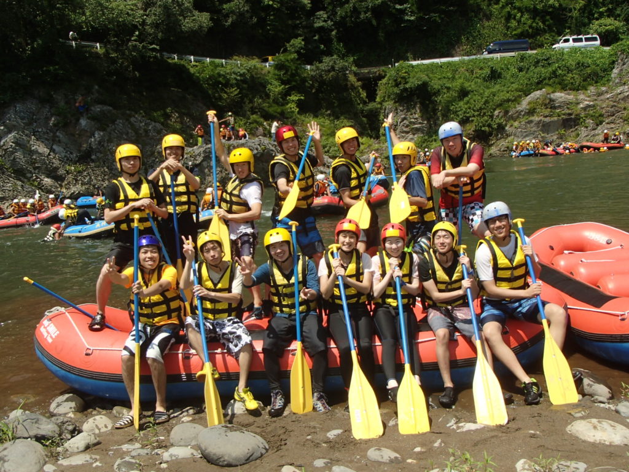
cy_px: 236
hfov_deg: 49.0
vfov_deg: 37.7
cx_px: 314
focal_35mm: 38
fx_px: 690
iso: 100
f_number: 4.6
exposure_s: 1/640
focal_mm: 6.83
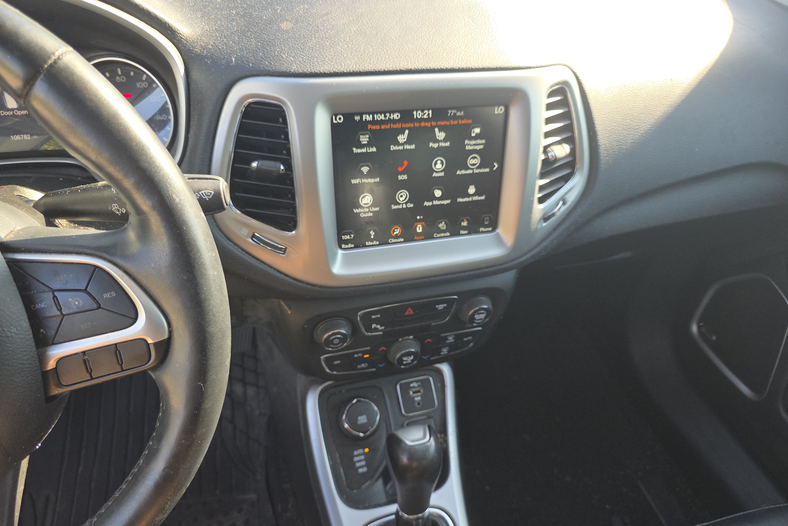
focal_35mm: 24
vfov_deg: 53.0
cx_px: 395
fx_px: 525
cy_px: 291
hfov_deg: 73.7
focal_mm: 6.3
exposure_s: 1/359
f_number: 1.7
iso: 64
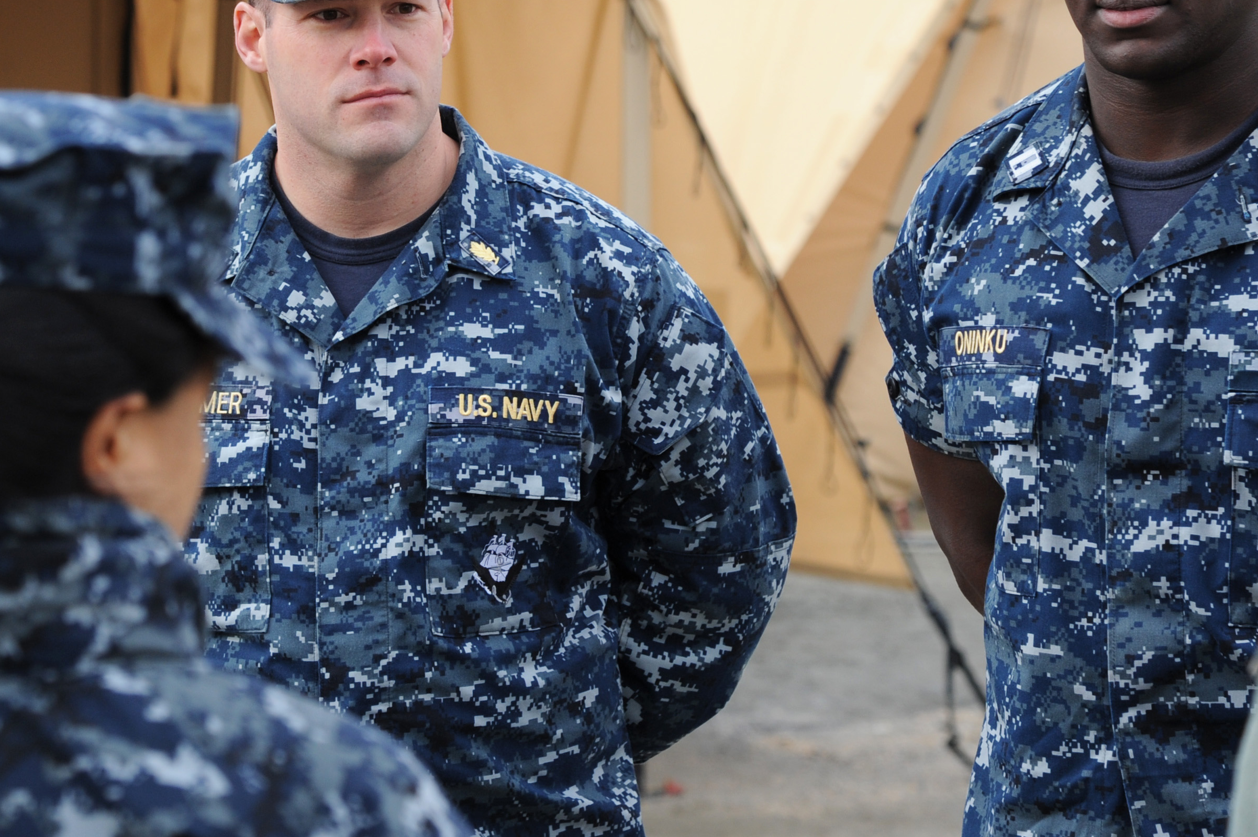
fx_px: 6495
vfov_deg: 7.4
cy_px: 227
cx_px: 413
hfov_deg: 11.1
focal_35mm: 186
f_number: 7.1
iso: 500
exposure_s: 1/200
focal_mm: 105
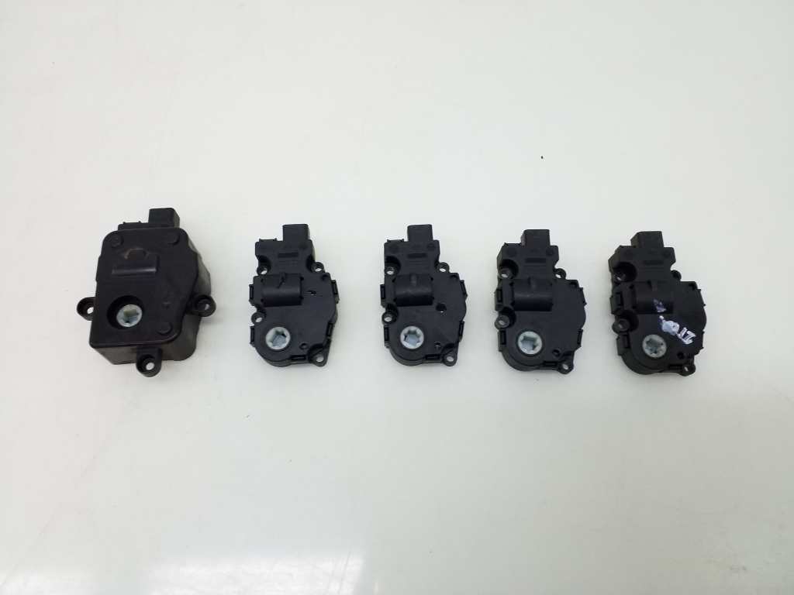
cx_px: 397
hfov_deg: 65.3
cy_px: 298
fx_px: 619
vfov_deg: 51.4
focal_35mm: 27
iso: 100
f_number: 1.9
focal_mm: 3.6
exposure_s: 1/50
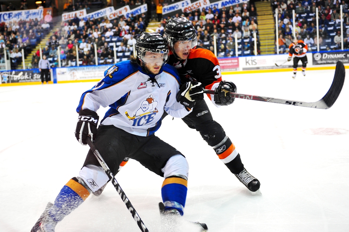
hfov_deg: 53.2
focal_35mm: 36
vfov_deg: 36.8
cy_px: 116
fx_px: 349
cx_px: 174
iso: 1250
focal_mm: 36
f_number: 2.8
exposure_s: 1/250
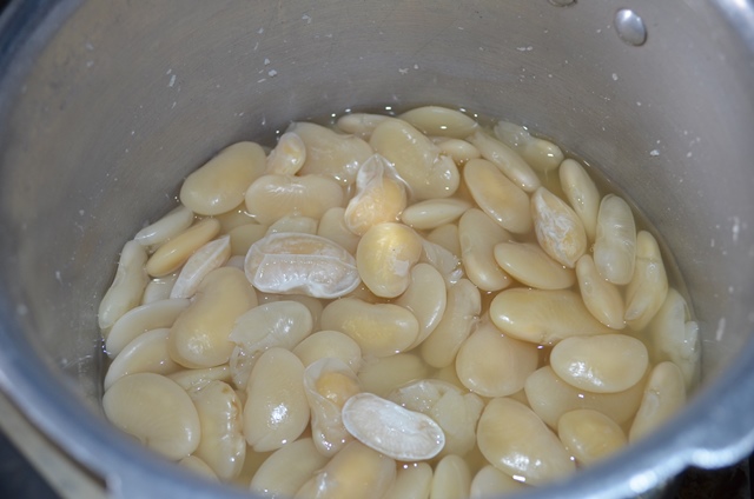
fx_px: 1097
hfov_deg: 37.9
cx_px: 377
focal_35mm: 52
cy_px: 250
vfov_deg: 25.6
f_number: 5
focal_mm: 35
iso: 720
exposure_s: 1/60
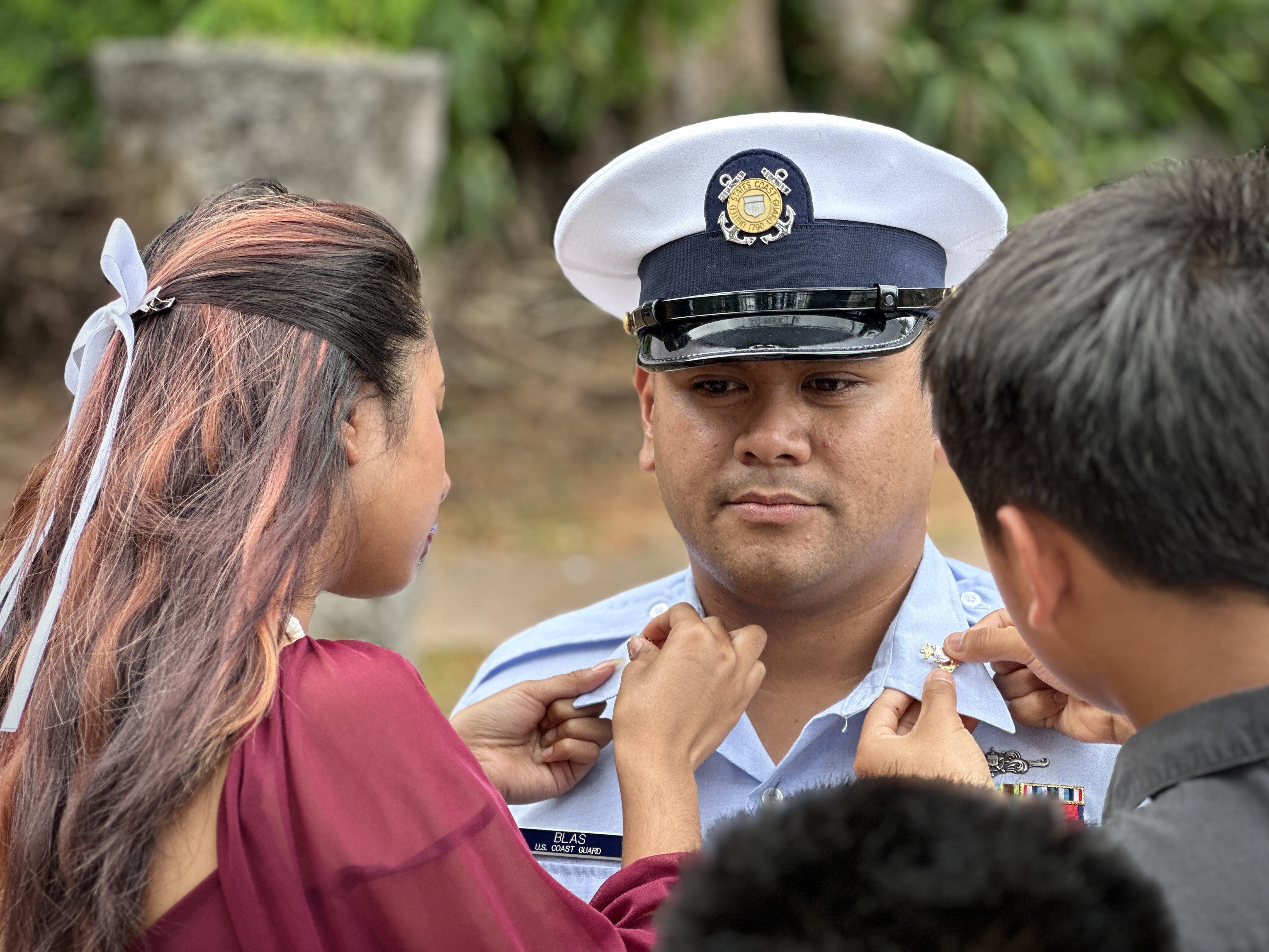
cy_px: 476
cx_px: 634
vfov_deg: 19.1
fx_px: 2823
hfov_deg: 25.3
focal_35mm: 77
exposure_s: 1/121
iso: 64
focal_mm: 9
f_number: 2.8
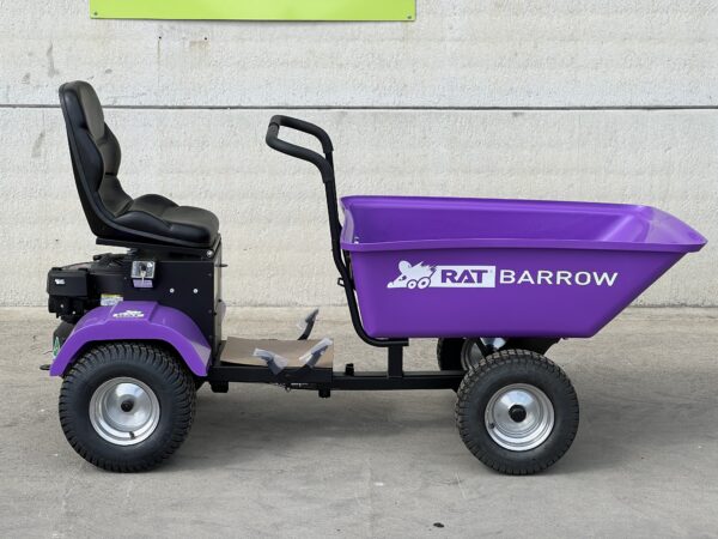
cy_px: 270
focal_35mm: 77
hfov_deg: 25.3
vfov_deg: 19.1
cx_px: 359
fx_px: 1597
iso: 32
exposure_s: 1/430
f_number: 2.8
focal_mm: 9
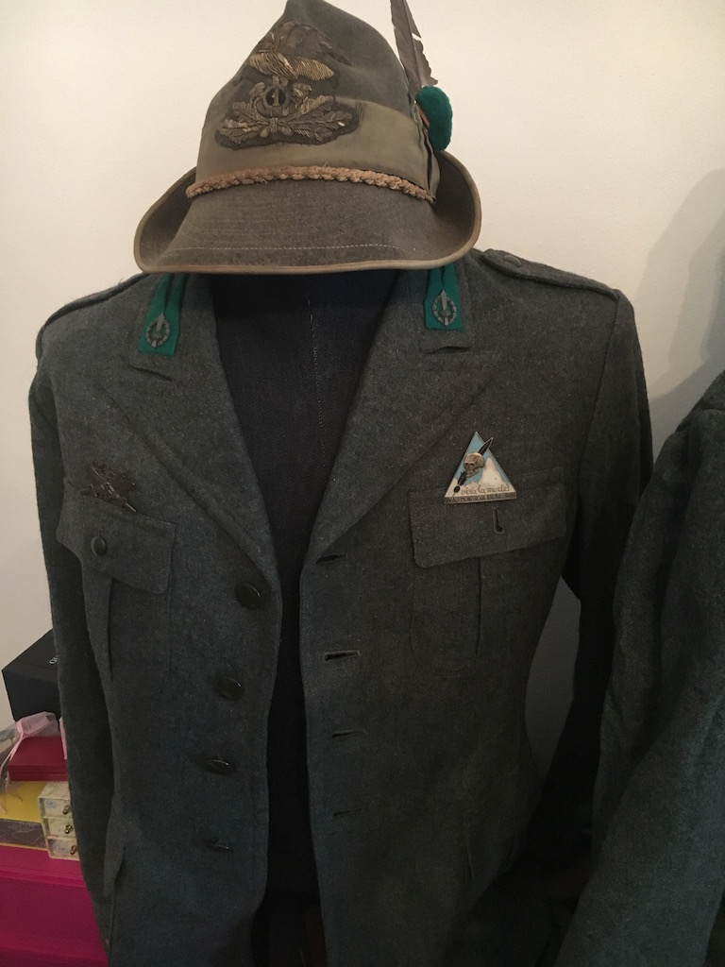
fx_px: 810
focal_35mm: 29
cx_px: 362
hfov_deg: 48.2
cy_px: 484
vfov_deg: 61.7
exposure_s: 1/17
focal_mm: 4.15
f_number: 2.2
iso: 250
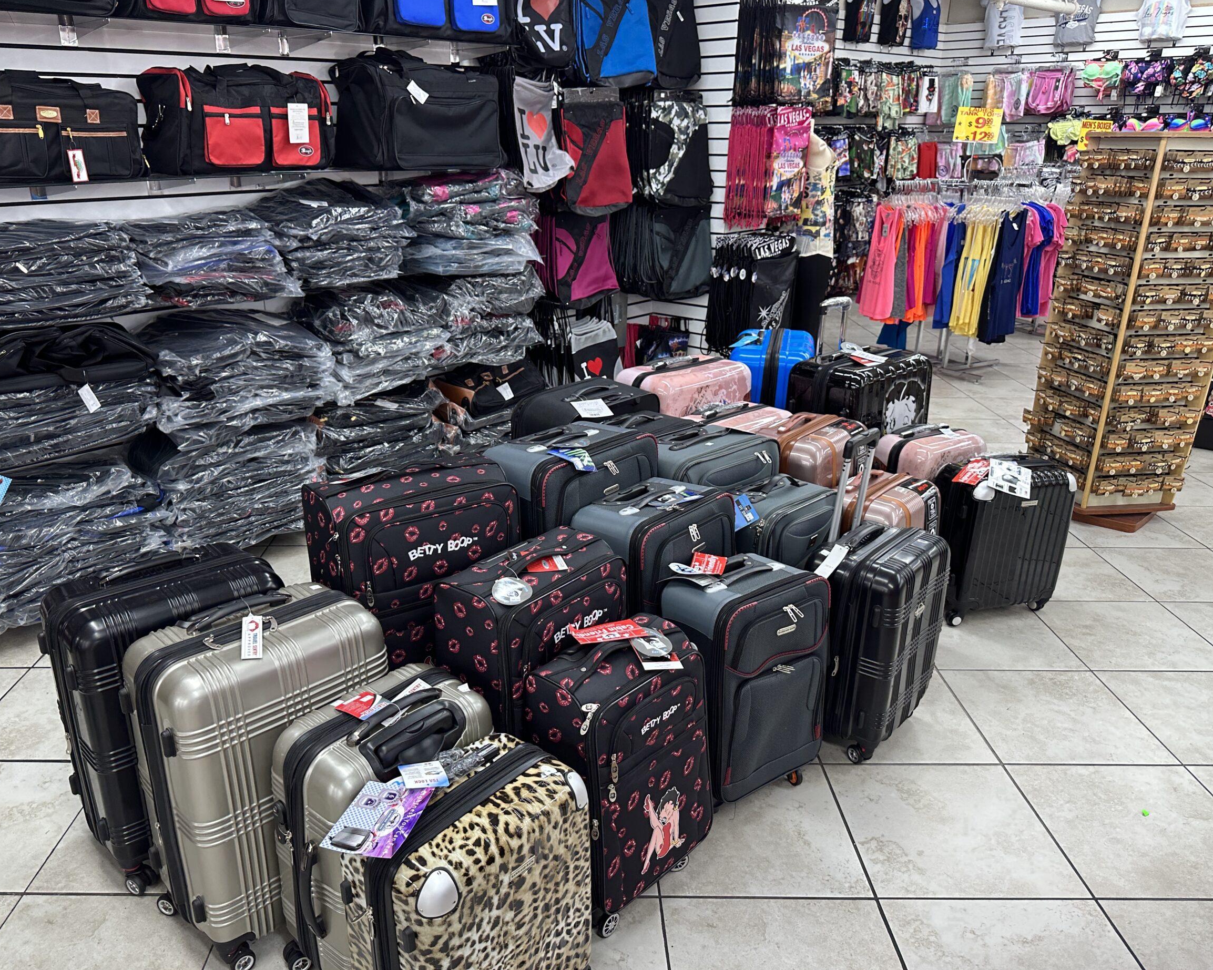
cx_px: 547
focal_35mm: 26
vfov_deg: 54.9
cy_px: 497
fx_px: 933
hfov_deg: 65.9
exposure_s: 1/120
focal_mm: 6.86
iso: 160
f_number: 1.78
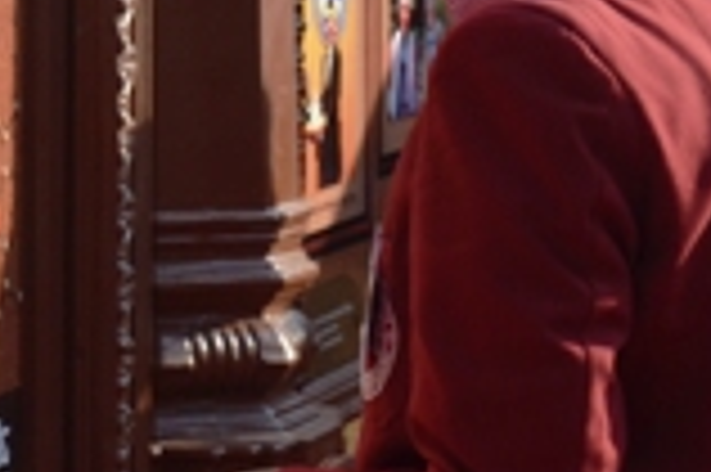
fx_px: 4794
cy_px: -81
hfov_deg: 8.4
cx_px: -22
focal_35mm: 243
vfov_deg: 5.6
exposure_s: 1/250
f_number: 8
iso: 125
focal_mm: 40
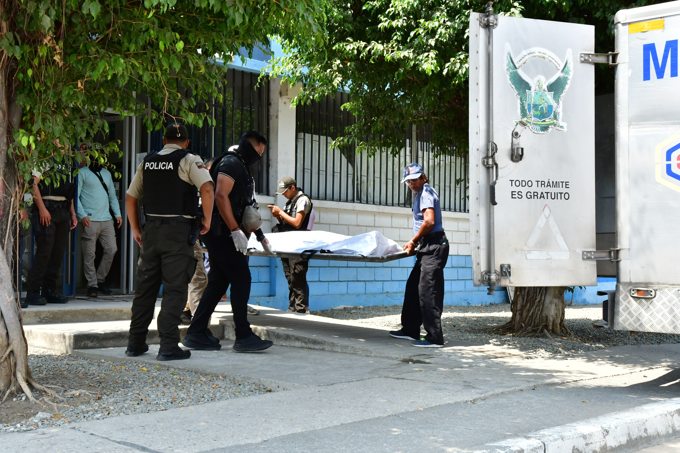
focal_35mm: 46
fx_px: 878
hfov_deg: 42.3
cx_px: 340
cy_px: 226
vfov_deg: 28.9
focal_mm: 31
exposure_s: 1/500
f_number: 11
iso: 1000
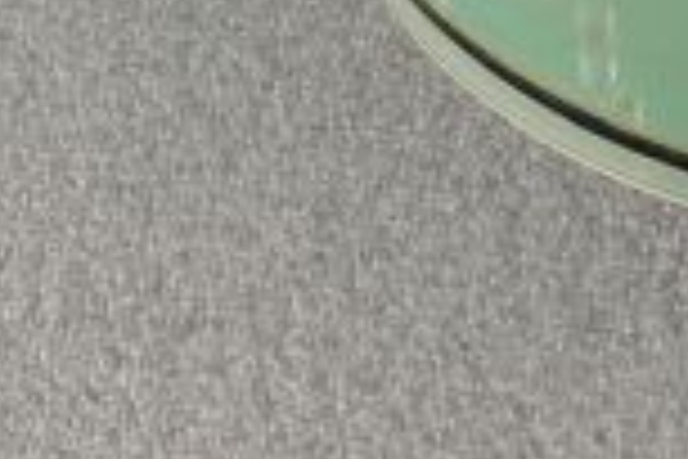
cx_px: 940
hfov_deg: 10.2
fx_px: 3745
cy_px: -326
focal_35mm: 196
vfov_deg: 6.9
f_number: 13
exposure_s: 1/125
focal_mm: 50
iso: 1600
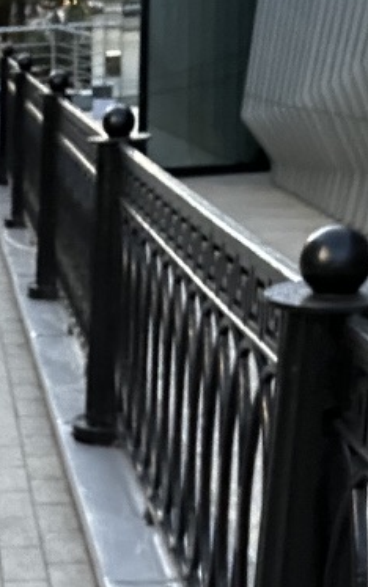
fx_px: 1395
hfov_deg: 14.4
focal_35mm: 87
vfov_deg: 23.1
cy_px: 538
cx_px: -104
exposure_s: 1/47
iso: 320
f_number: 1.9
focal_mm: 2.69
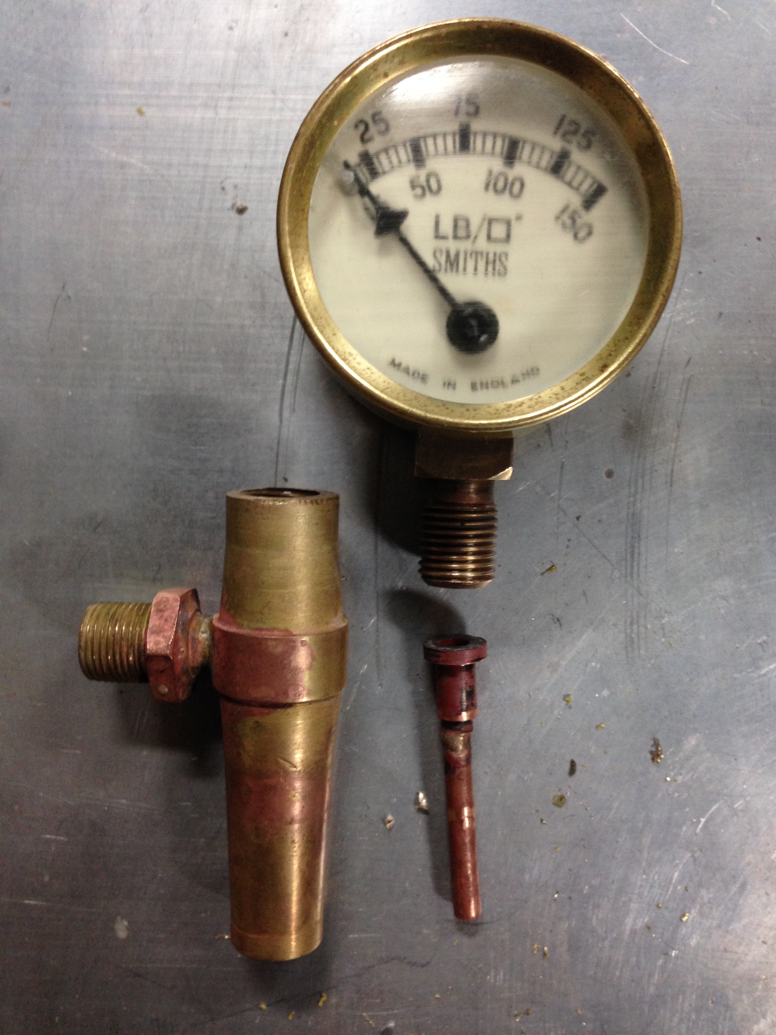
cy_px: 518
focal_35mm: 33
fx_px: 986
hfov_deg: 42.9
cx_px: 388
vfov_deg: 55.4
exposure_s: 1/20
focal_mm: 4.12
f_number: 2.4
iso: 160
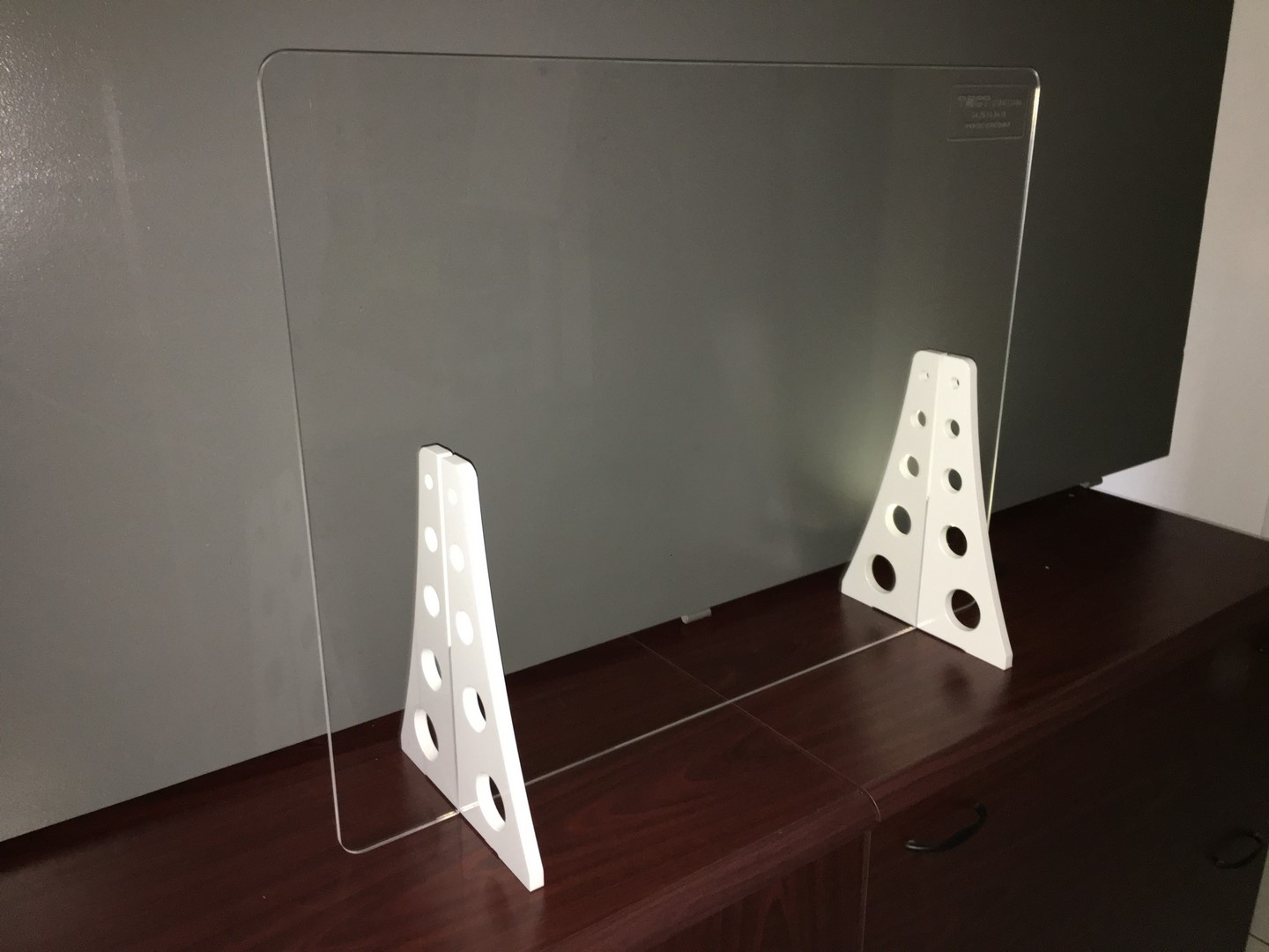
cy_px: 476
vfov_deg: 48.2
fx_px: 1063
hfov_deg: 61.7
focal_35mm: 29
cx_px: 634
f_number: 2.2
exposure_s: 1/17
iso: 160
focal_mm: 4.15
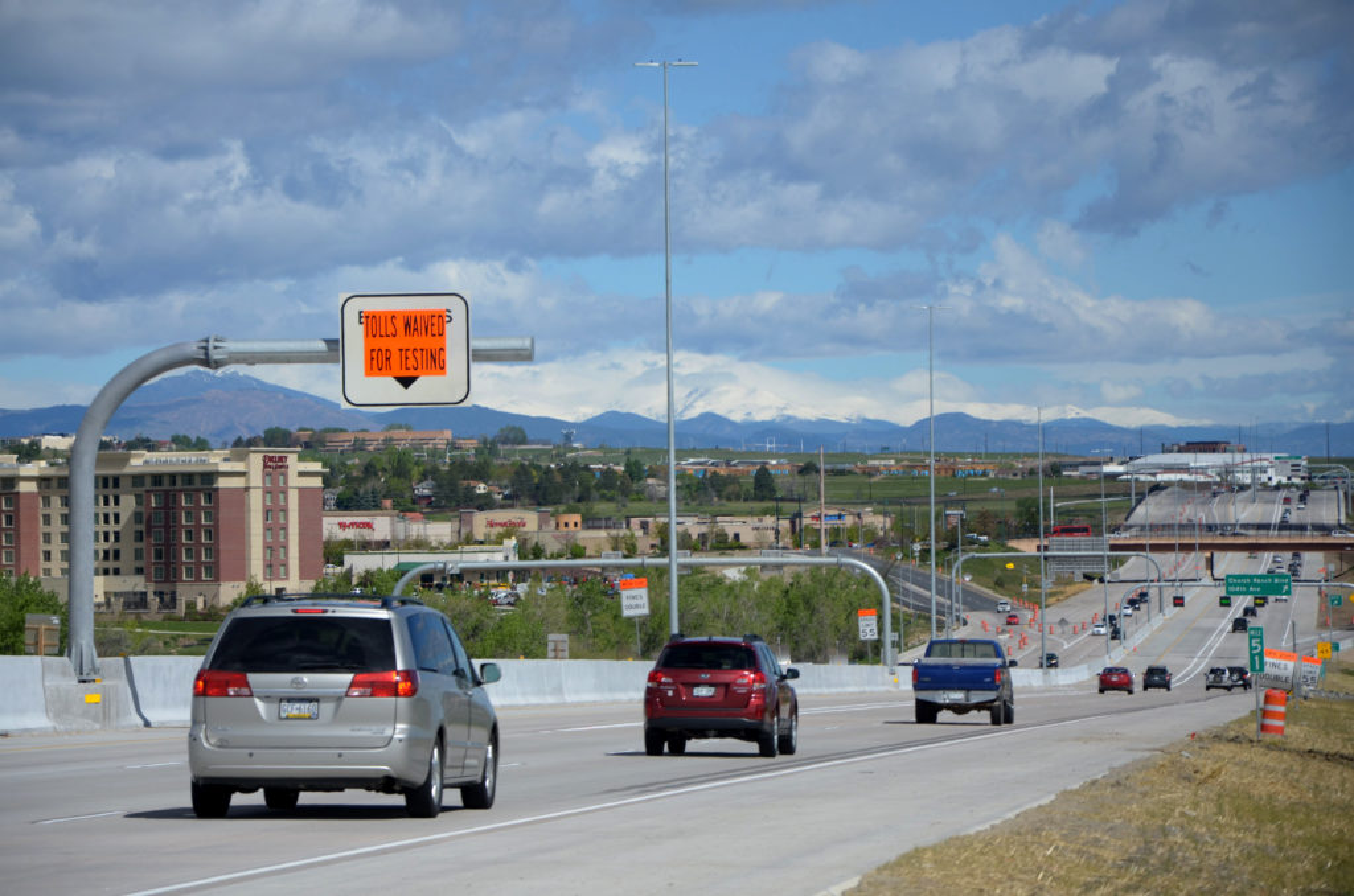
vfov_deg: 8.7
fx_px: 5911
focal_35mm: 158
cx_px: 677
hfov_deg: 13.1
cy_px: 448
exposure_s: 1/1250
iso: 200
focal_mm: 105
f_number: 7.1
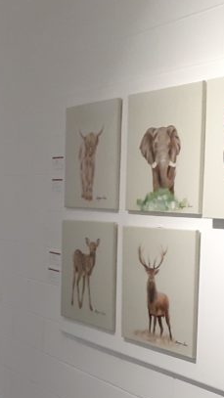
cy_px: 270
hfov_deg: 13.9
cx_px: -215
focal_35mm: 74
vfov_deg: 28.4
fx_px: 781
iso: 160
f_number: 1.9
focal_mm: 3.6
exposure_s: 1/50
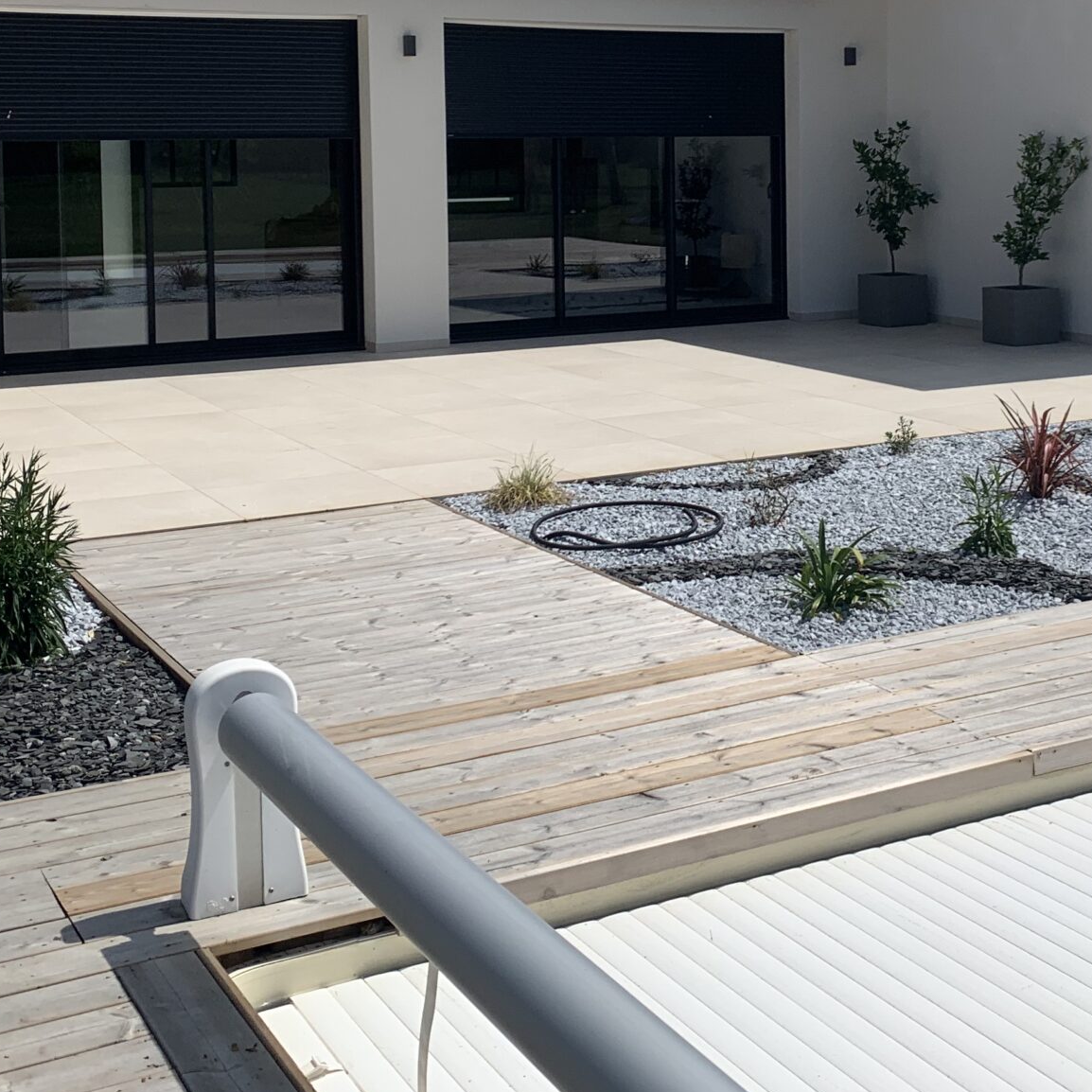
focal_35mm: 51
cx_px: 788
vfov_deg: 32.6
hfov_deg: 32.9
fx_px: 1820
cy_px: 242
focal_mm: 4.25
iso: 25
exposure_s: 1/5405
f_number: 1.8
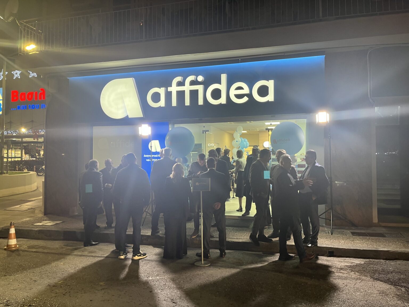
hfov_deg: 67.3
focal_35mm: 26
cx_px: 204
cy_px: 154
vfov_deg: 53.1
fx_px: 307
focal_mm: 5.1
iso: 100
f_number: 1.6
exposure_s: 1/50
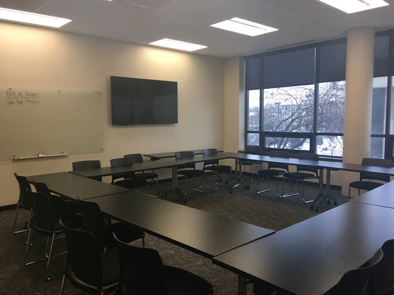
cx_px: 197
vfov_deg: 48.2
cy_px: 148
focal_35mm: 29
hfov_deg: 61.7
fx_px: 330
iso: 40
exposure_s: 1/30
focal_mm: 4.15
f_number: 2.2
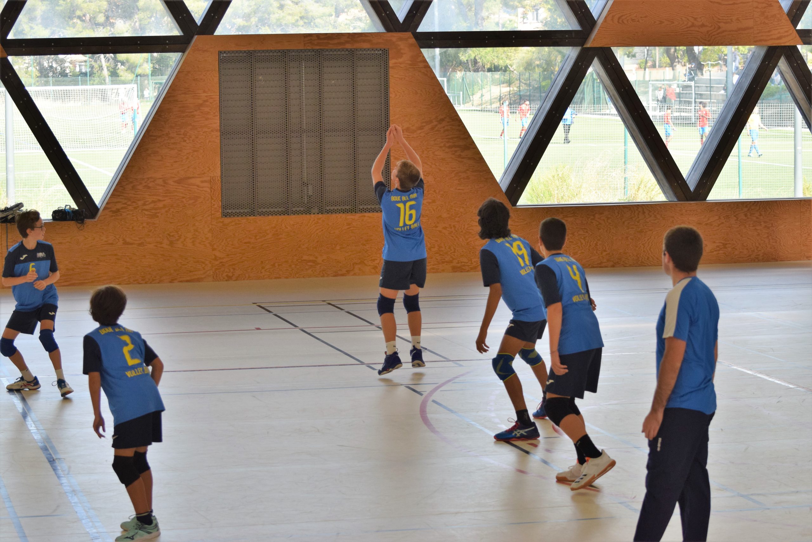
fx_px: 2368
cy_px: 271
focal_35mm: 105
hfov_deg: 19.5
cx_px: 406
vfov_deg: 13.0
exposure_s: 1/1000
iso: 720
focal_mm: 70
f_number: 4.5
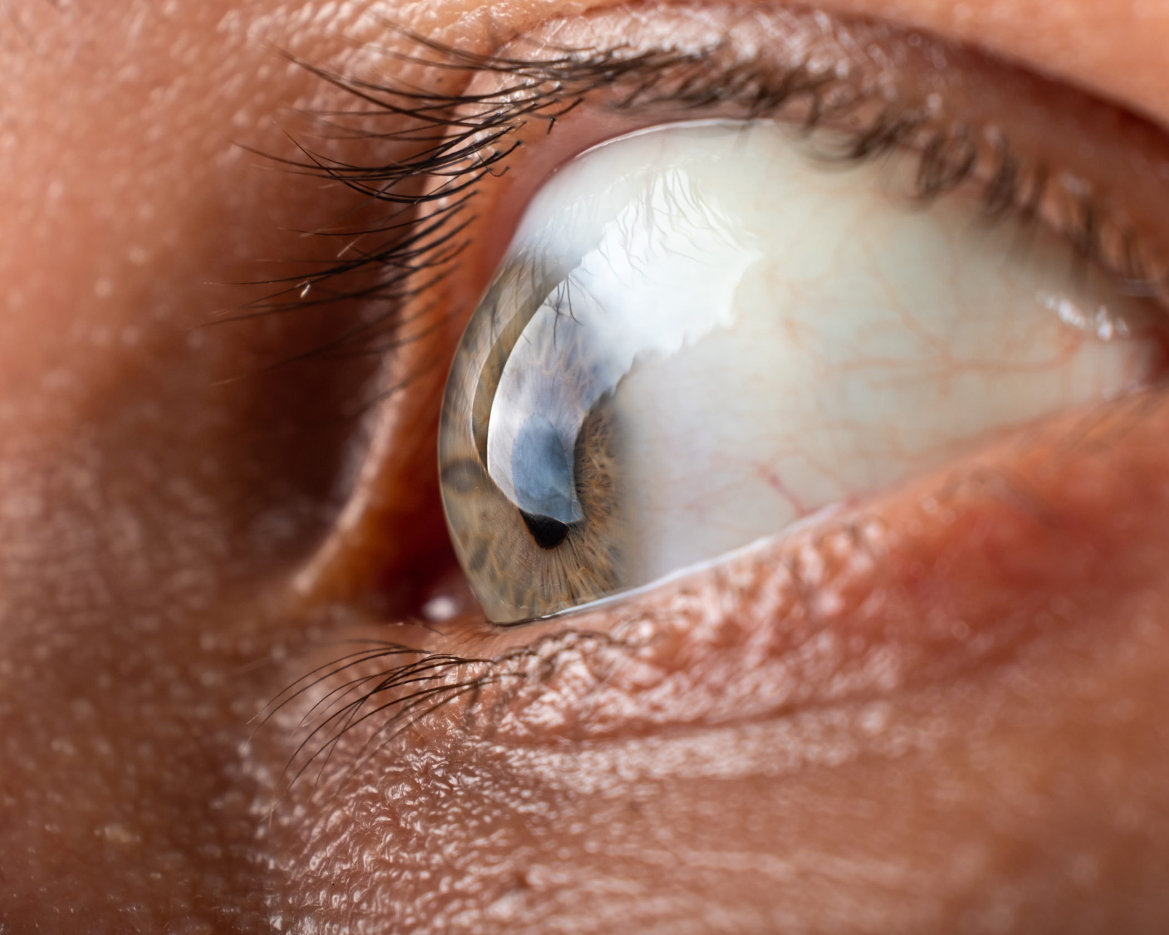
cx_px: 610
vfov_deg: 16.2
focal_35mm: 95
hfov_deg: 20.2
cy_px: 465
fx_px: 3287
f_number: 13
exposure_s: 1/180
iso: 200
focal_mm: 55
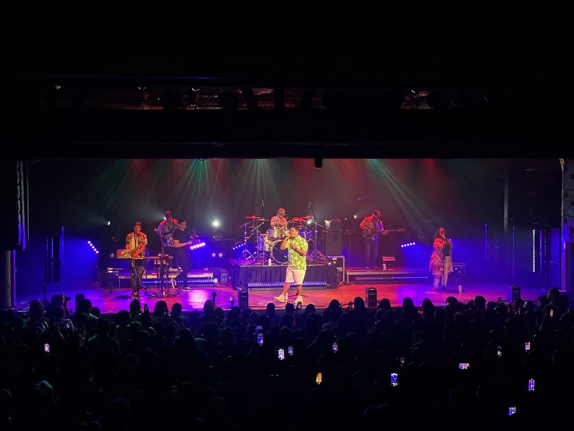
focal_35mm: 48
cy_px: 216
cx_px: 287
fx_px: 796
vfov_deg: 30.3
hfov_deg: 39.7
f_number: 1.78
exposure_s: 1/40
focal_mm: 6.86
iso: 400
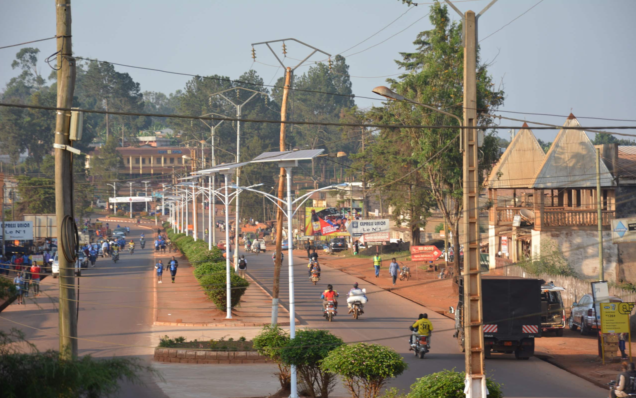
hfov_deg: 13.0
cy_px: 210
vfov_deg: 8.1
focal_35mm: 162
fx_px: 2800
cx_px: 319
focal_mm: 105
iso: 200
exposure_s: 1/250
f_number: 8
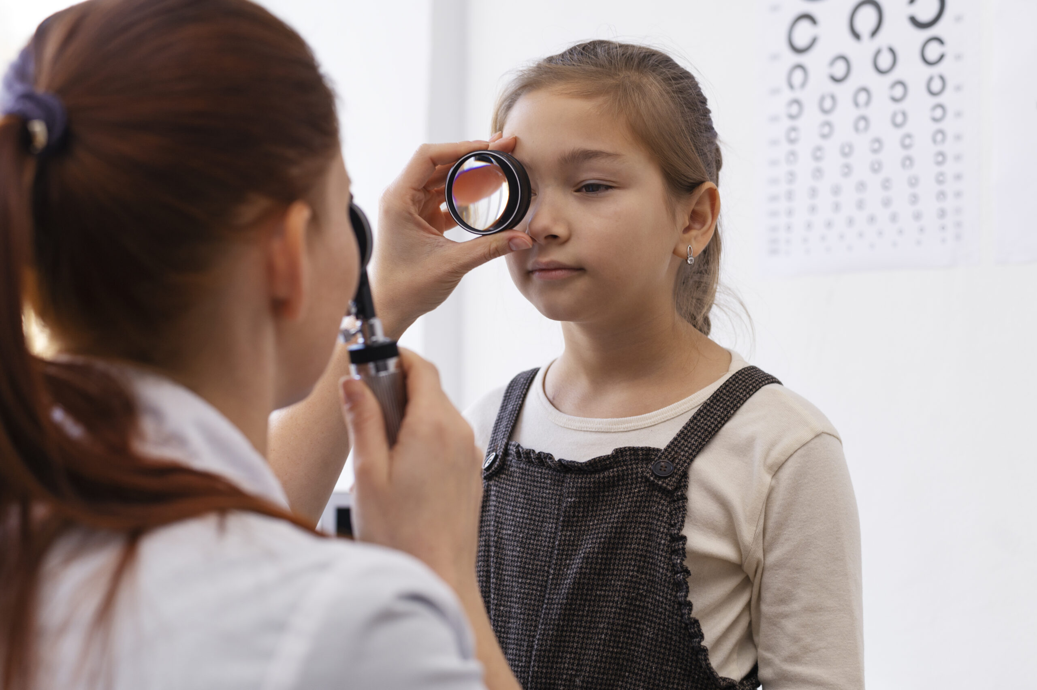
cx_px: 518
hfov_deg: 39.6
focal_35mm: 50
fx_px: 1439
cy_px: 345
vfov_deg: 27.0
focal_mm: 50
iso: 400
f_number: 4
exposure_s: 1/200
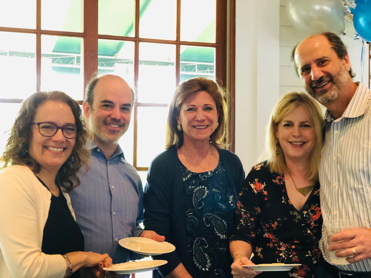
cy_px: 139
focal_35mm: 57
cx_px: 186
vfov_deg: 25.7
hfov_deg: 33.8
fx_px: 611
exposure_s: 1/30
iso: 400
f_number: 2.8
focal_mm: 6.6
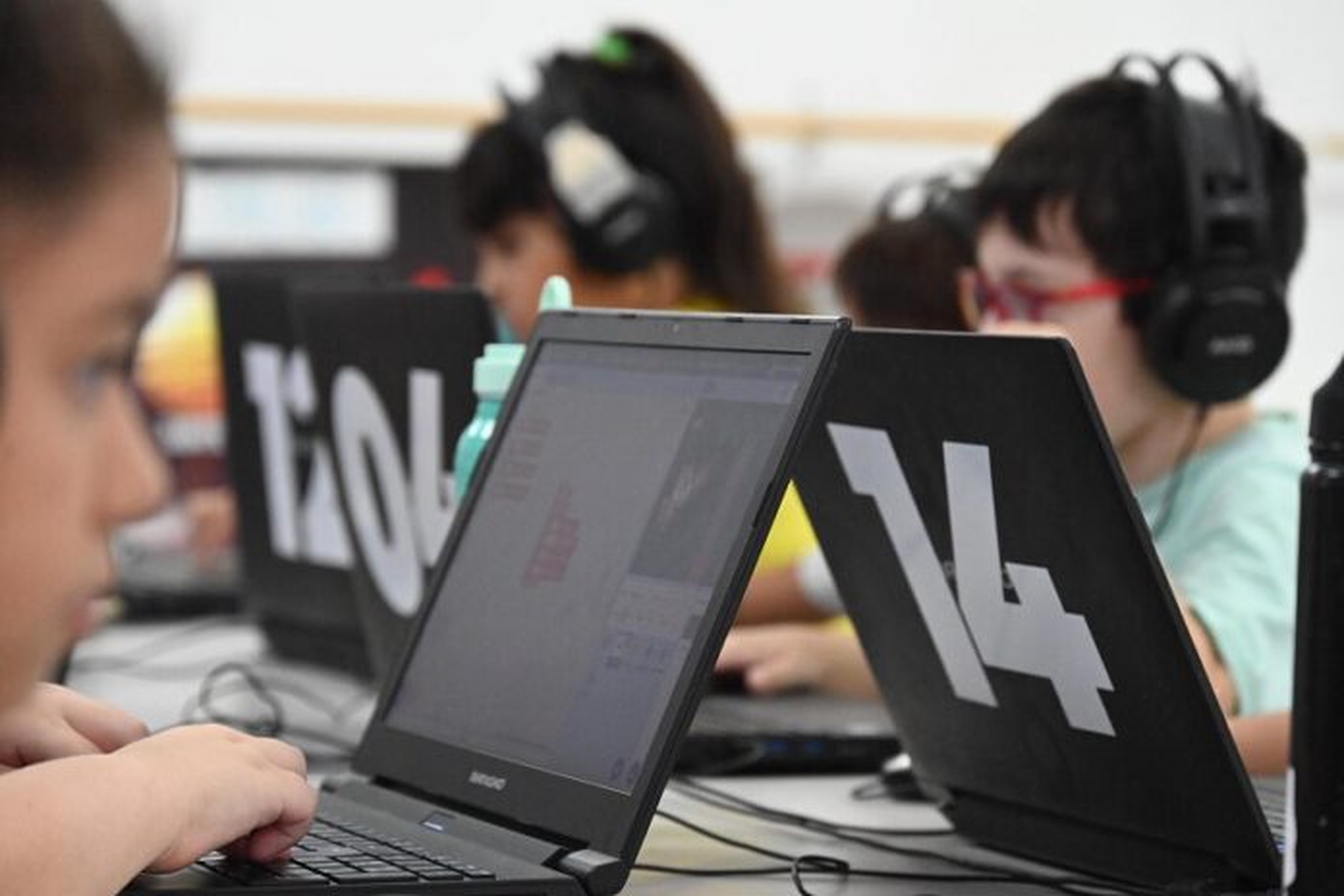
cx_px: 672
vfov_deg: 10.2
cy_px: 448
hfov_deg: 15.2
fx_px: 5040
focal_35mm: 135
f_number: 6.3
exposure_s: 1/200
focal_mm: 135
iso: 6400
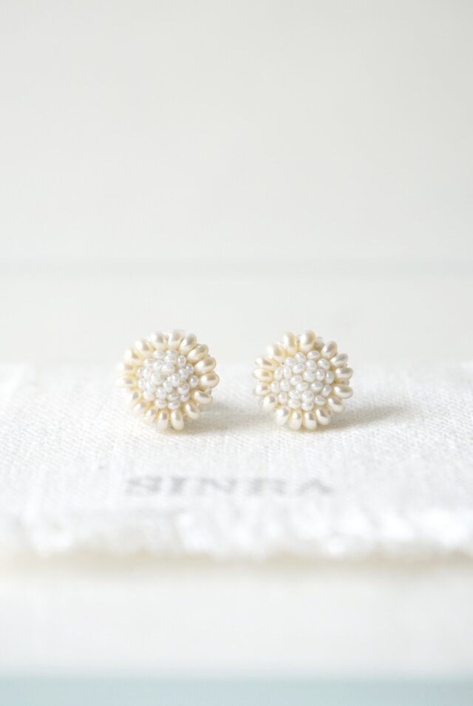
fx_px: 1237
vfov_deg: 31.8
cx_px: 236
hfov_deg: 21.6
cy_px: 353
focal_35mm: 63
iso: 500
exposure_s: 1/80
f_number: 5.6
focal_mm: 42
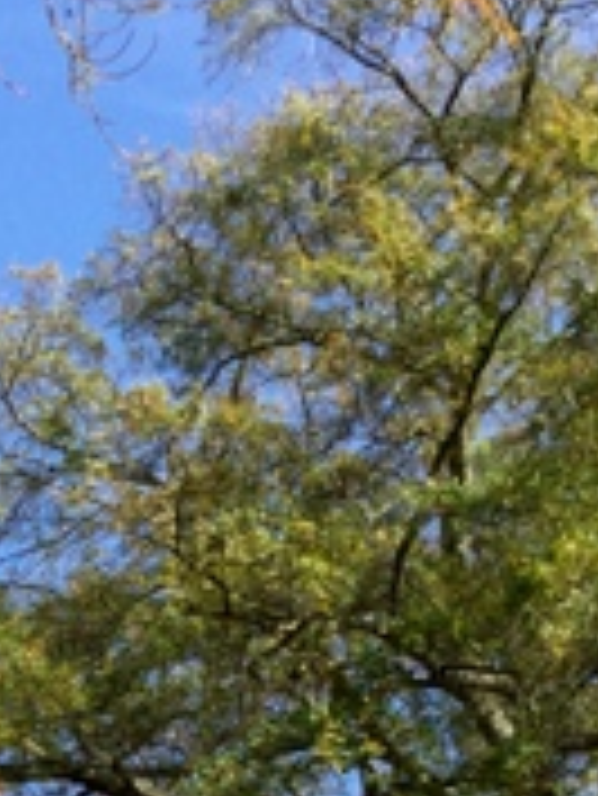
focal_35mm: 112
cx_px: -184
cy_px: 1115
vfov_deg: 16.3
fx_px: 2577
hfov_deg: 12.8
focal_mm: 3.3
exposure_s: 1/536
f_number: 2.4
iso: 25
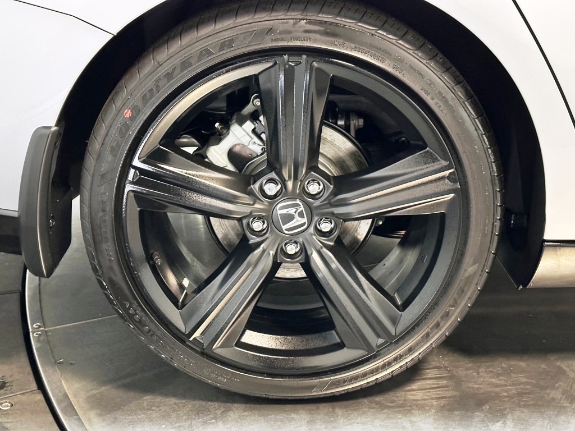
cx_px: 288
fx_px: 797
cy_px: 216
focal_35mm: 48
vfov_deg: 30.3
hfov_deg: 39.7
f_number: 1.78
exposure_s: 1/24
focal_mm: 6.86
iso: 640
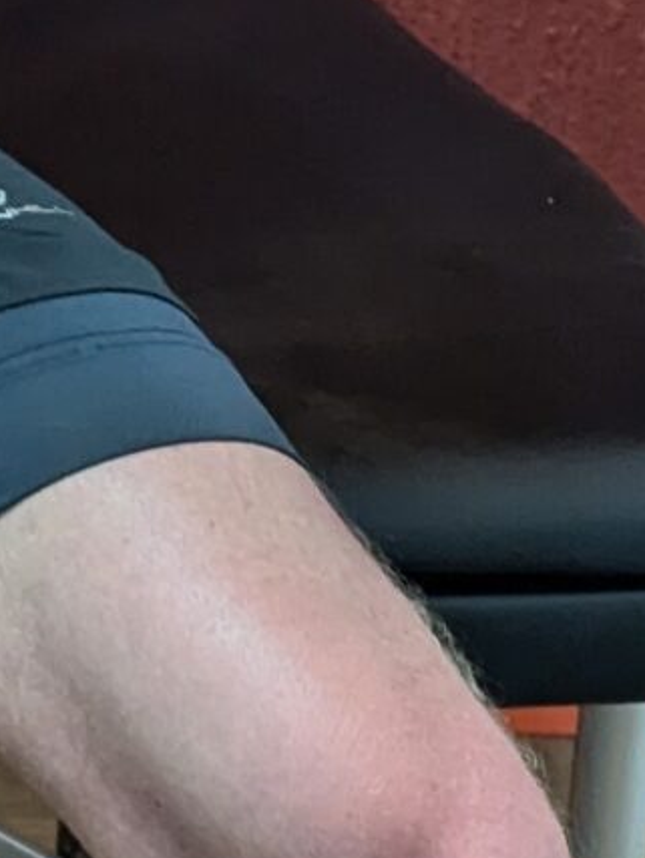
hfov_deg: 8.6
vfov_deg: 12.5
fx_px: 3572
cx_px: -1256
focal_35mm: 144
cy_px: -687
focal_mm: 6.81
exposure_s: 1/29.1
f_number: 1.85
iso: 560
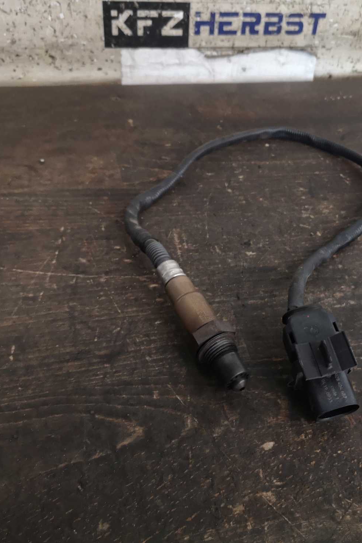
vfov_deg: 50.7
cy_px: 269
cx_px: 254
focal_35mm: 38
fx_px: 573
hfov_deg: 34.6
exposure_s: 1/25
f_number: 1.8
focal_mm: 3.95
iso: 320
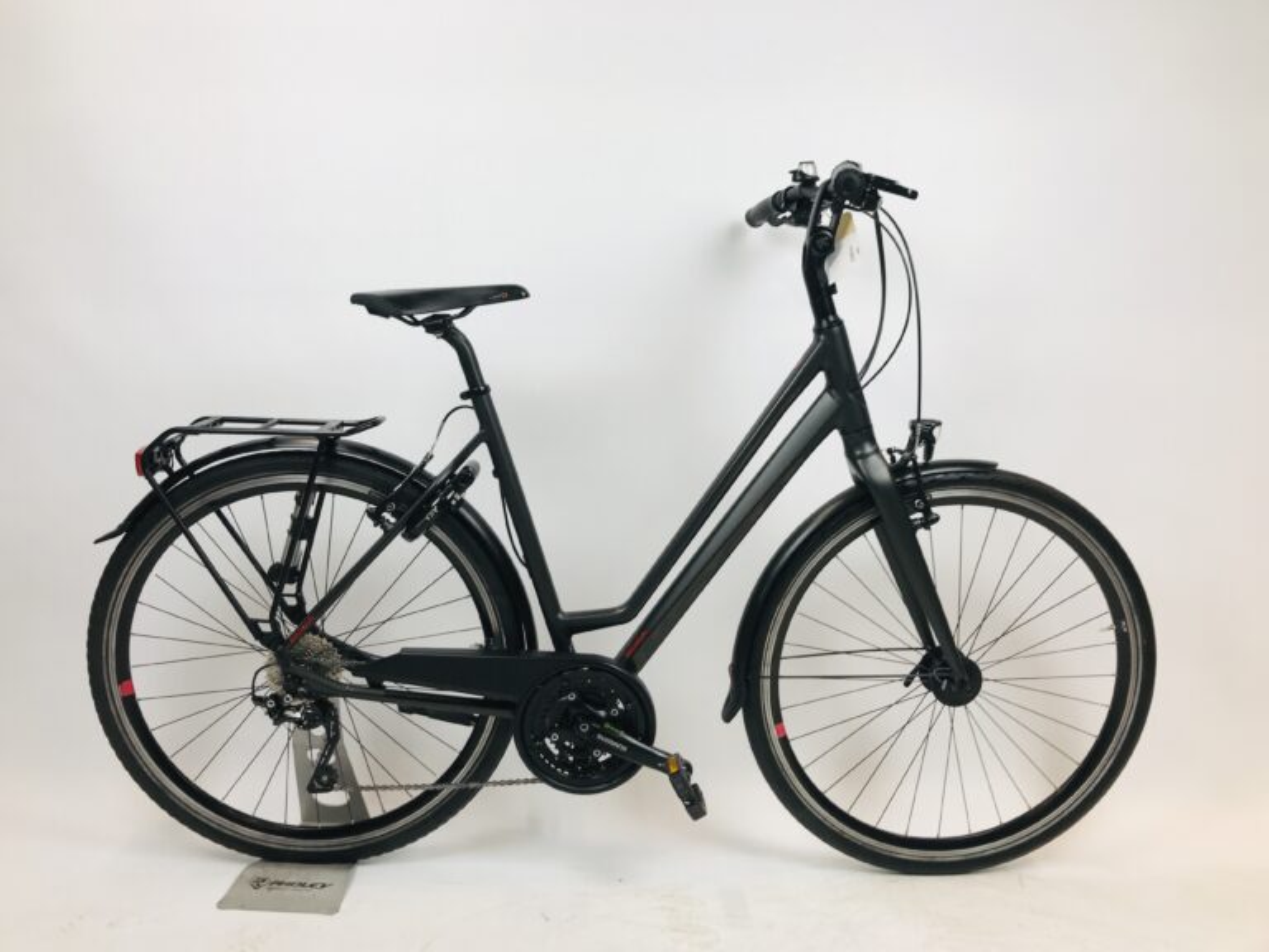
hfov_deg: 63.4
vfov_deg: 49.7
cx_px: 634
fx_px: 1026
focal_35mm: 28
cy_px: 476
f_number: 1.8
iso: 32
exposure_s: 1/50
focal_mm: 3.99
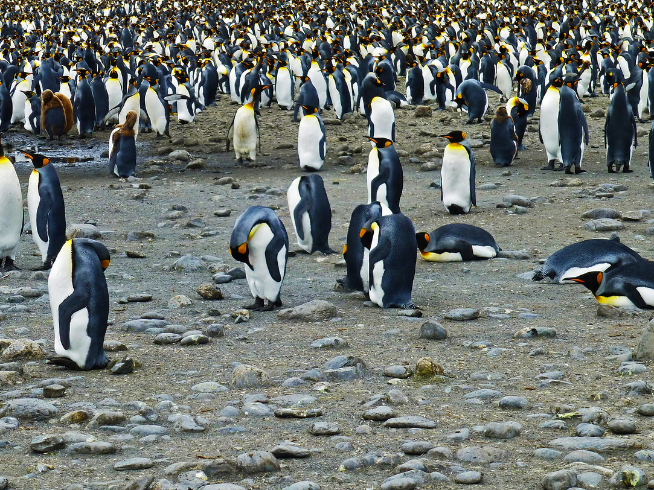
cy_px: 228
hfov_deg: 17.4
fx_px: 2135
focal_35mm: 113
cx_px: 293
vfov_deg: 13.1
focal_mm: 14.2
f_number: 5.1
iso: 100
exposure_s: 1/320
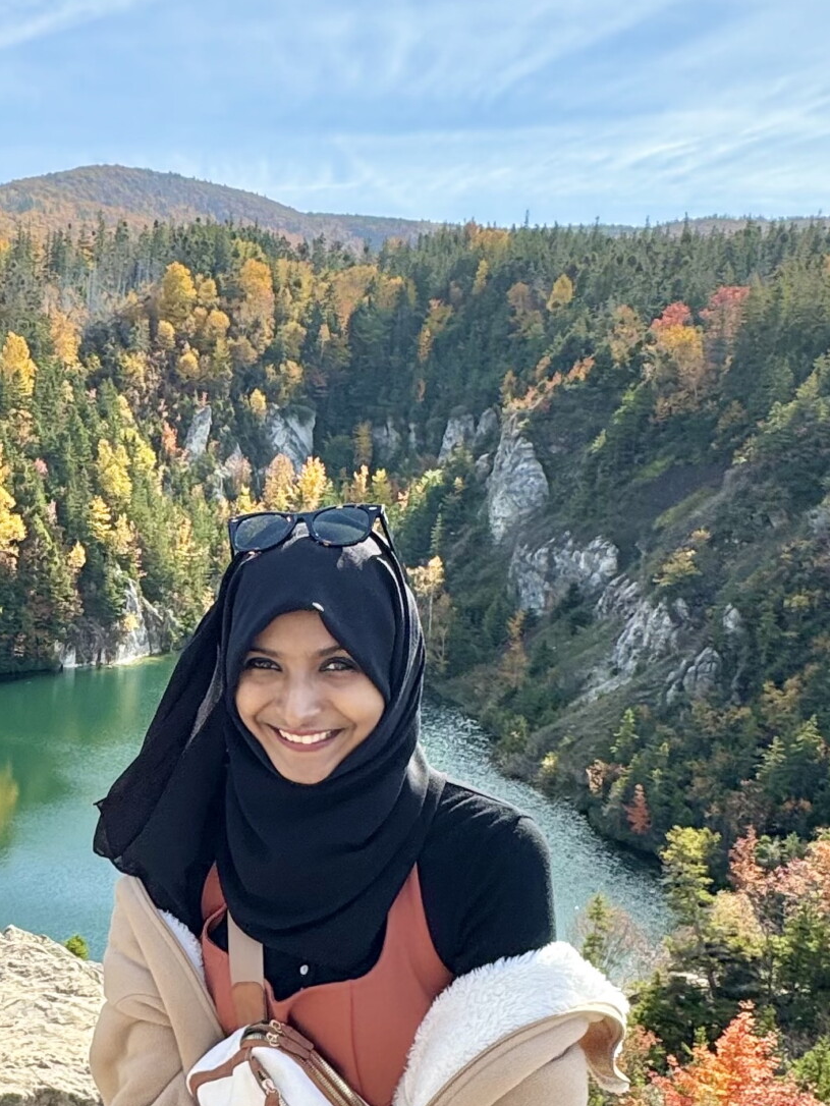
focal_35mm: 33
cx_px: 97
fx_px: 1055
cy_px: 833
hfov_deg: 40.1
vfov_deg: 52.8
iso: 50
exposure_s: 1/787
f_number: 2.2
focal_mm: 2.22
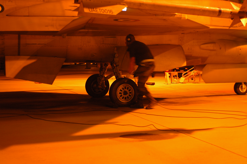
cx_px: 124
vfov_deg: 23.7
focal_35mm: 57
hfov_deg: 35.1
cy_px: 82
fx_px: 391
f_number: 2.8
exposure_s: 1/10
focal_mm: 38
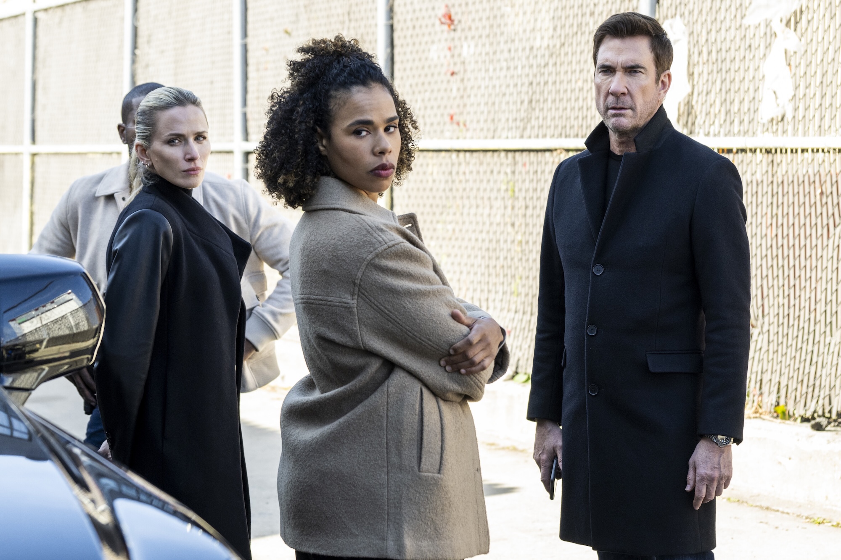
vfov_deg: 15.5
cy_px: 280
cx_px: 420
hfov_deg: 23.1
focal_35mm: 88
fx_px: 2055
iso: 640
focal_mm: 59
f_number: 4
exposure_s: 1/800
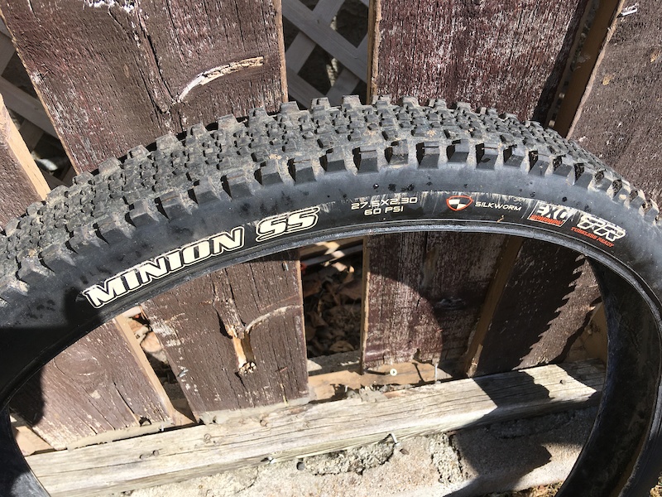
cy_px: 248
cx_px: 331
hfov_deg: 61.7
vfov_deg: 48.2
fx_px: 555
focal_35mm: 29
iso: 25
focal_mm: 4.15
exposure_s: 1/845
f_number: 2.2
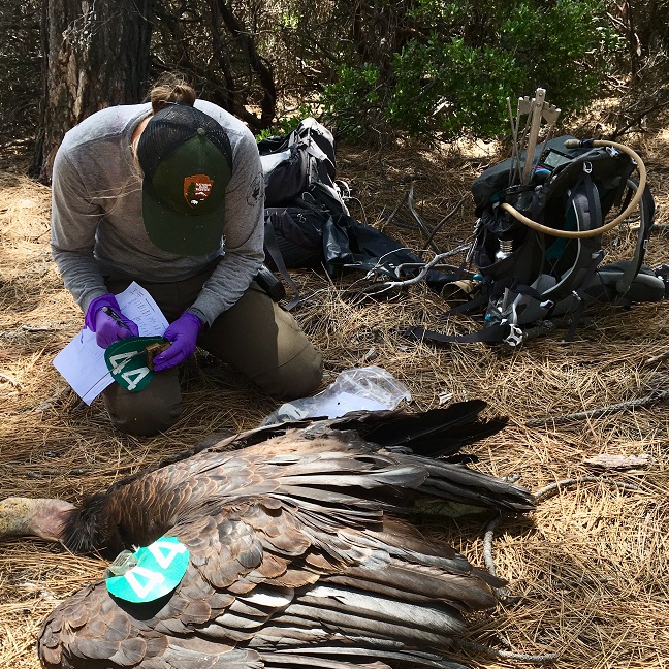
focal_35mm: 38
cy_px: 451
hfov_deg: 43.8
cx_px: 301
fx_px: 831
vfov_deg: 43.2
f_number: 2.2
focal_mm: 4.15
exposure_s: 1/444
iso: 25
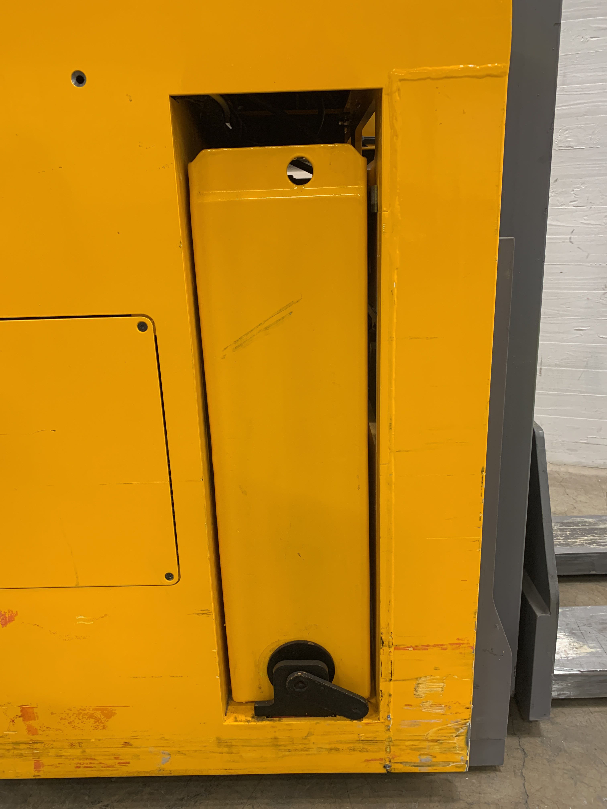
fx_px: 608
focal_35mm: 26
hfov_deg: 53.1
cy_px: 404
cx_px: 304
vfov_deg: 67.3
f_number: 1.8
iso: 125
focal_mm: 4.25
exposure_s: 1/60
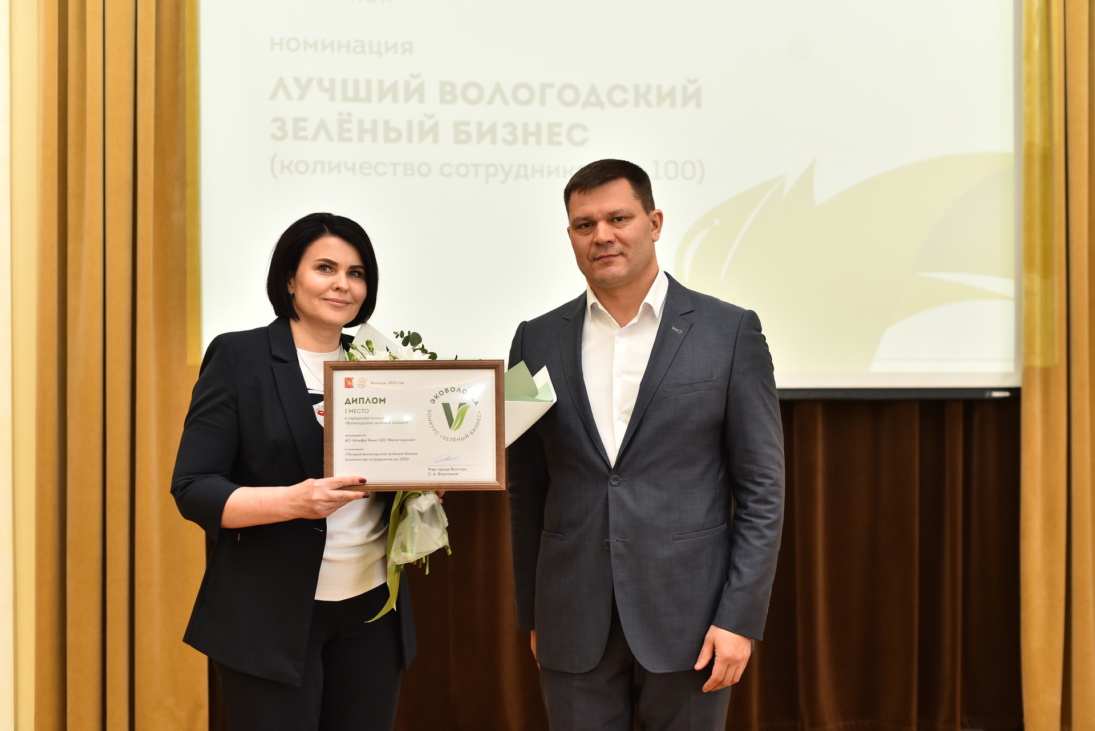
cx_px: 548
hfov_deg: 39.6
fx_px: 1521
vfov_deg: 27.0
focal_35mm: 50
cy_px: 366
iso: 800
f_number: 3.2
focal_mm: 50
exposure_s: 1/200
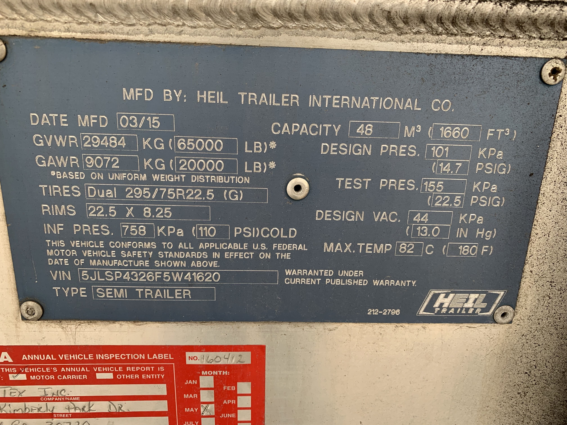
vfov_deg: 53.1
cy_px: 212
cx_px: 284
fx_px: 426
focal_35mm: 26
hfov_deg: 67.3
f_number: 1.8
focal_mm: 4.25
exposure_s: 1/122
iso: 40
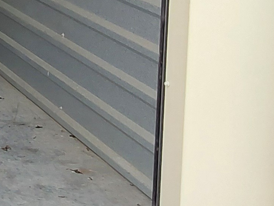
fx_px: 989
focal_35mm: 125
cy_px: -79
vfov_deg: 11.5
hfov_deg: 13.6
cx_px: -262
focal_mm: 2.91
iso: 80
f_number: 1.9
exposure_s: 1/100
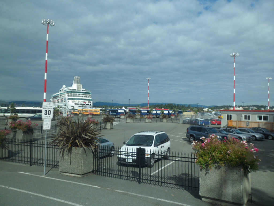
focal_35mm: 26
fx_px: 206
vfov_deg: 53.1
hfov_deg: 67.3
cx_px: 137
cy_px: 103
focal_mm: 4.9
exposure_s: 1/500
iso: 80
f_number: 3.3
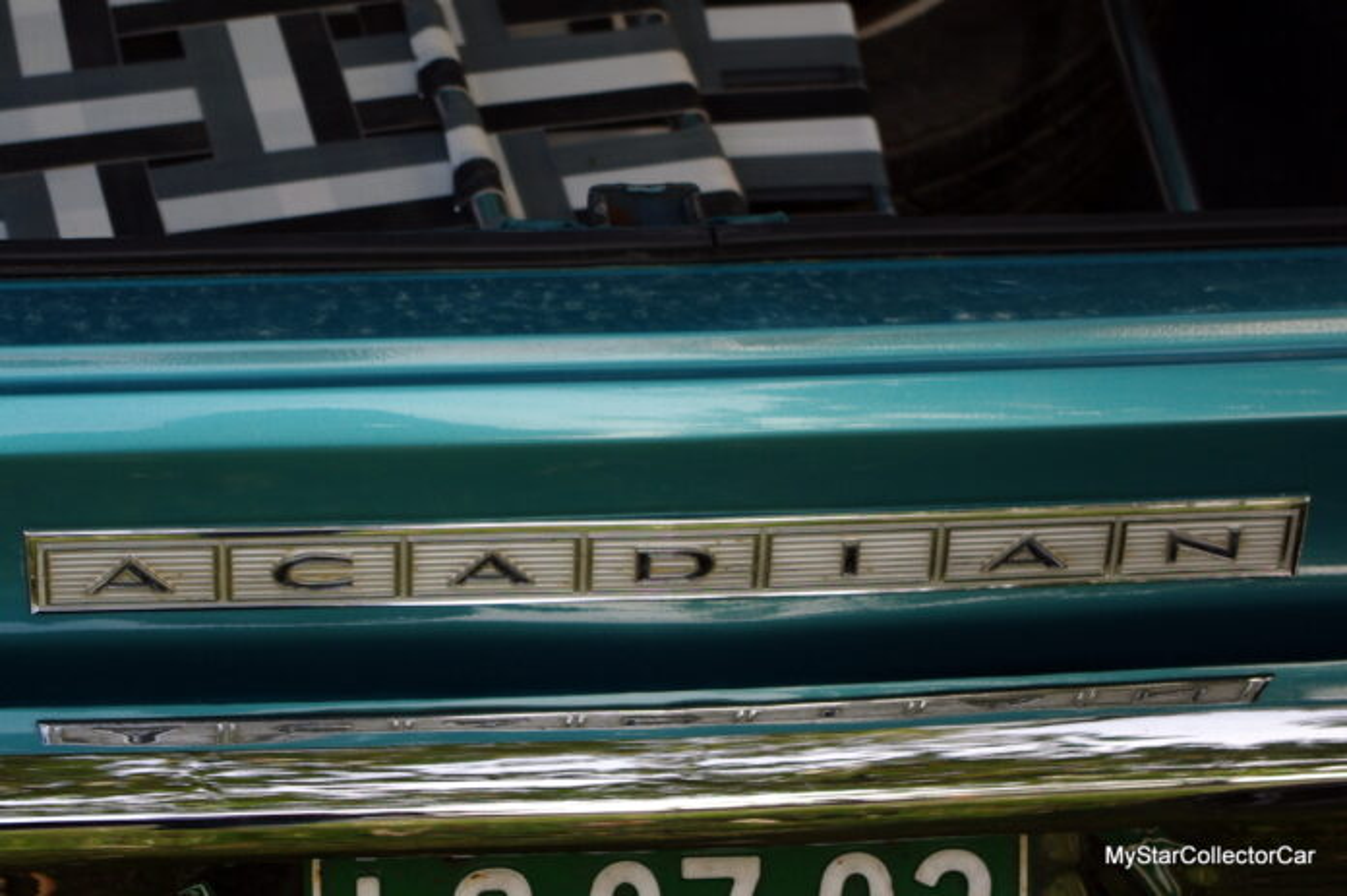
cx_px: 674
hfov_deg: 24.8
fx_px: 3066
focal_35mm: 82
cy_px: 448
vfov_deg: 16.6
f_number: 5.6
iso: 125
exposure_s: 1/60
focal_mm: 55
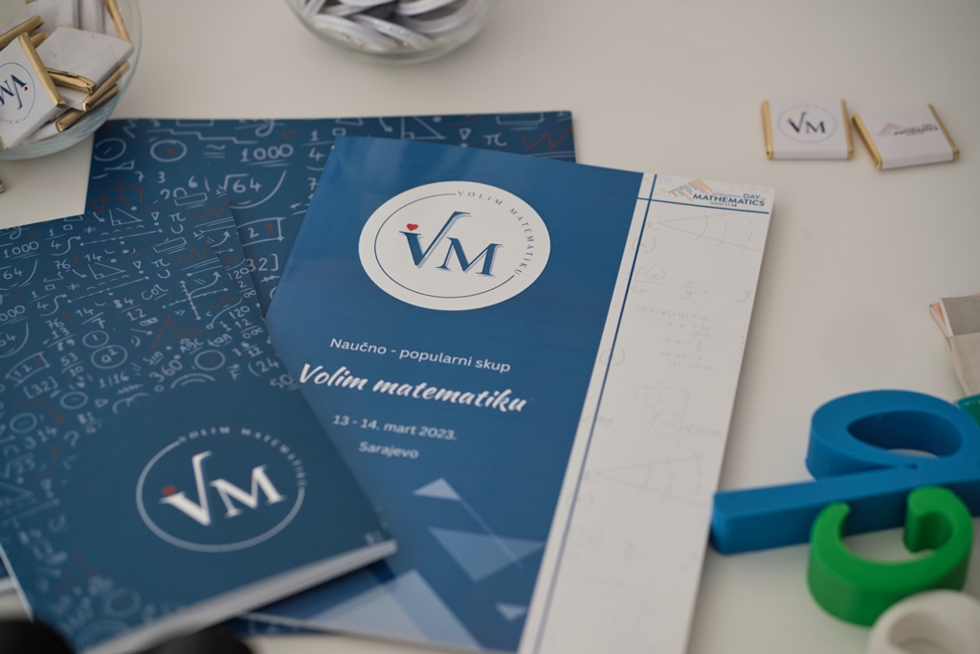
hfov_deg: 24.2
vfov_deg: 16.3
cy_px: 327
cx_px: 490
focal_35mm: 84
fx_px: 2287
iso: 250
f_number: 2.2
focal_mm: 56
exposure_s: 1/400
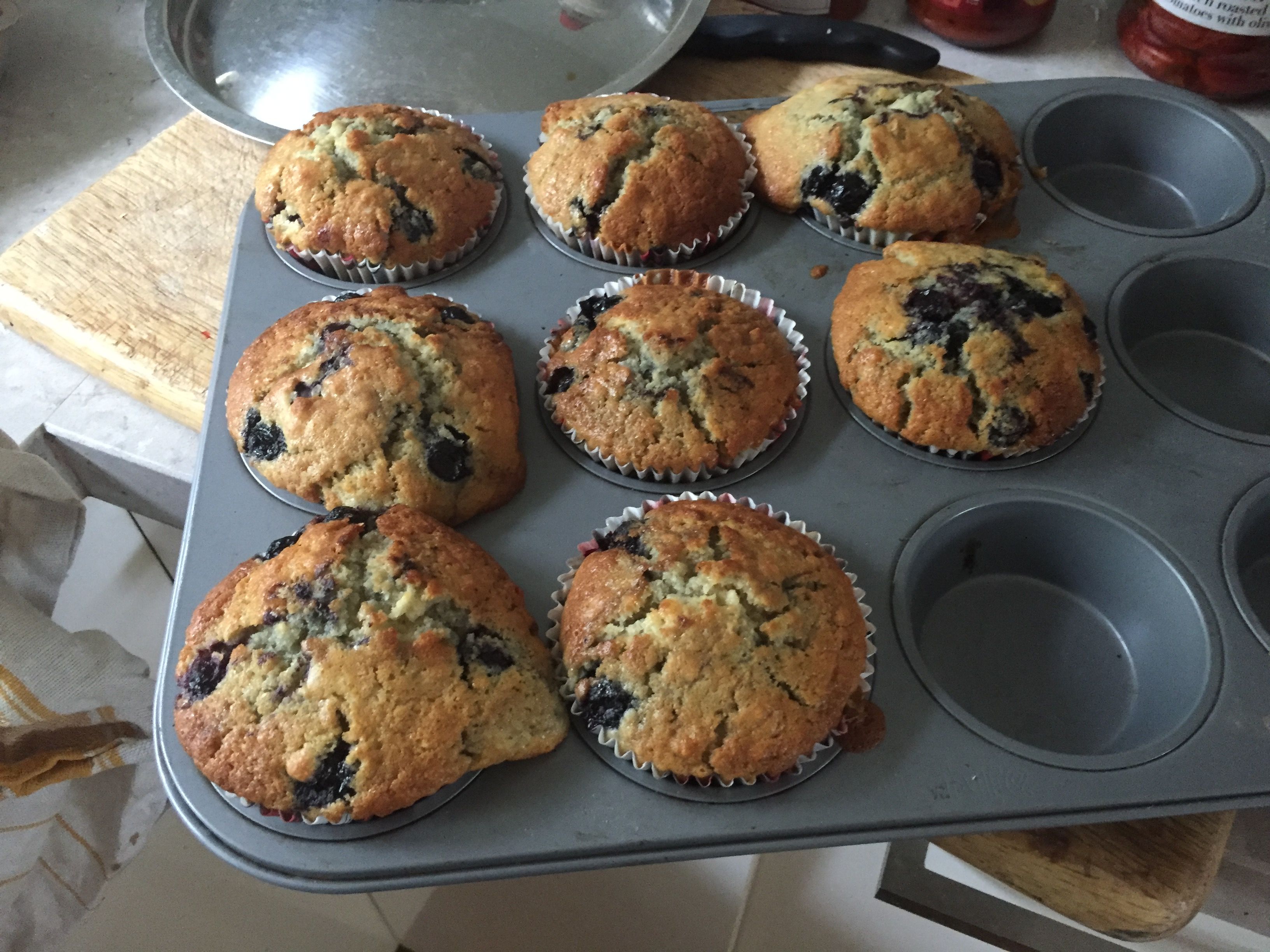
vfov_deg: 48.2
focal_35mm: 29
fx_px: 1064
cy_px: 476
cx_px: 635
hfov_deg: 61.7
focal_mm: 4.15
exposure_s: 1/17
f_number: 2.2
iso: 250
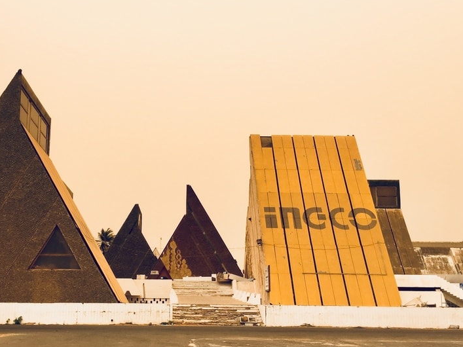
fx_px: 562
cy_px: 212
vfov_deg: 34.2
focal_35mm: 42
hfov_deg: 44.5
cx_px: 183
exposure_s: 1/706
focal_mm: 4.15
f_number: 2.2
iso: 32
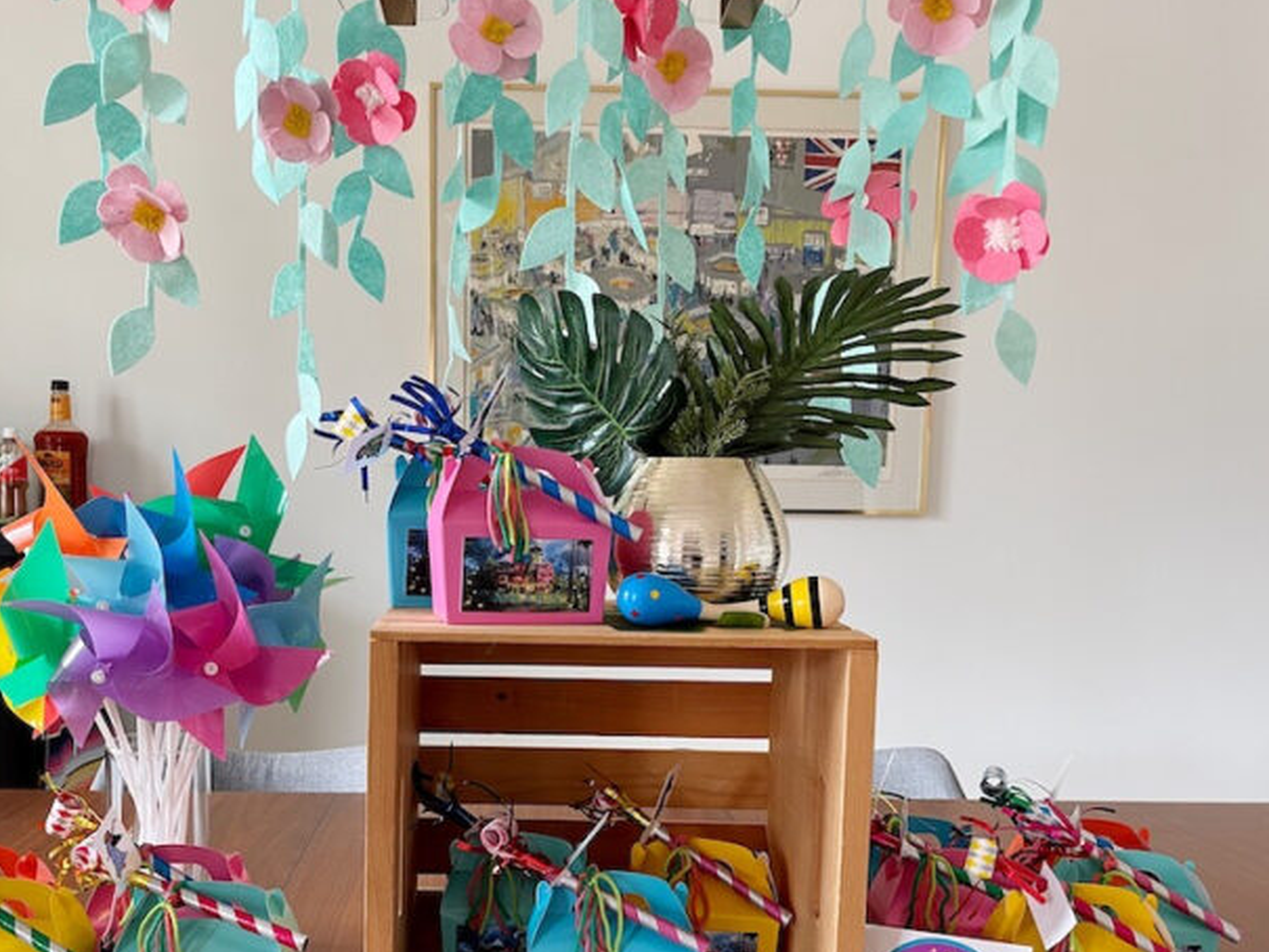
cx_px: 550
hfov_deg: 55.2
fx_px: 1210
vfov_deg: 42.6
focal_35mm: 33
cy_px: 596
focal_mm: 5.1
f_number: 1.6
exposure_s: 1/60
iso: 125
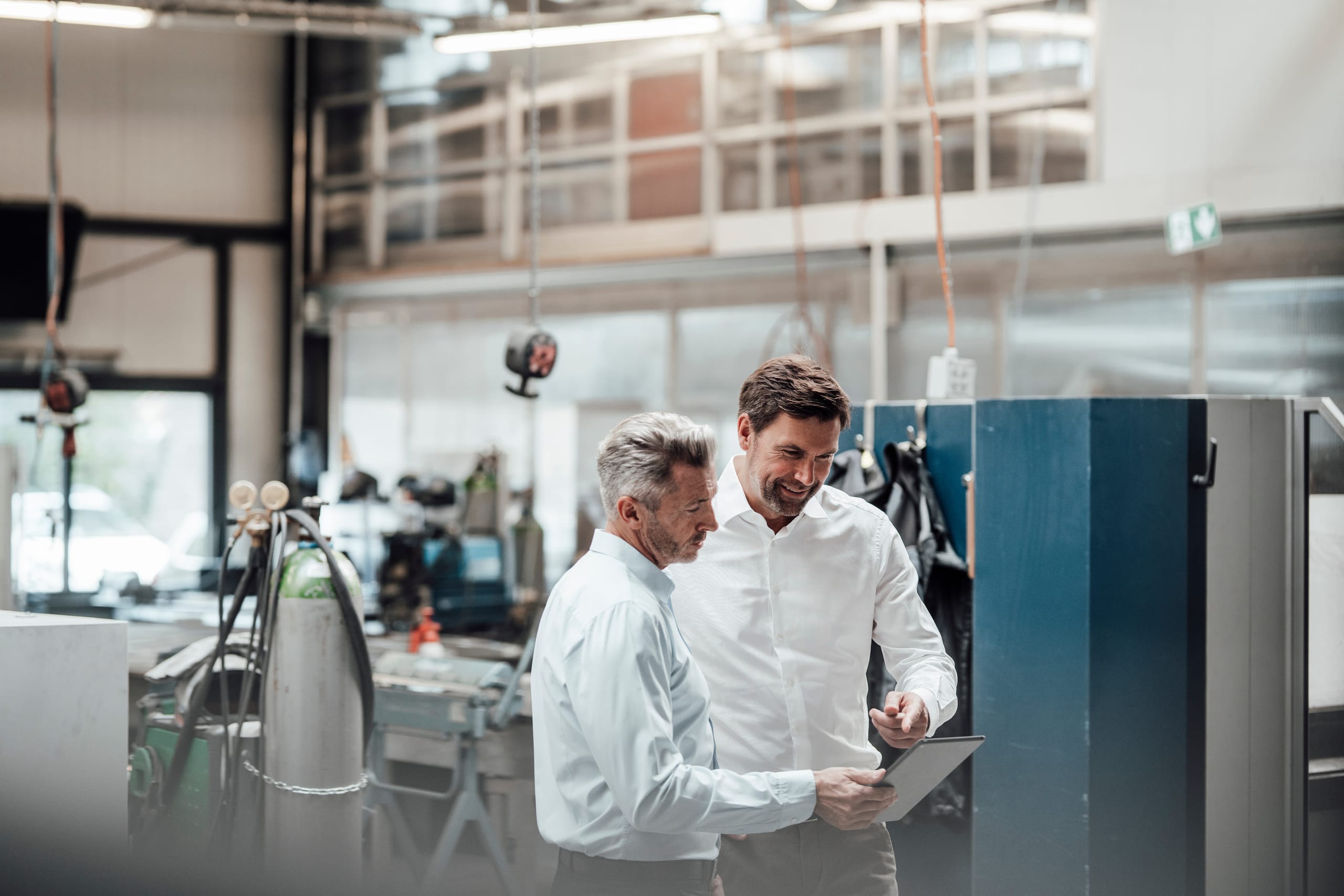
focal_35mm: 85
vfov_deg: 16.1
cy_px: 448
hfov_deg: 23.9
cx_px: 672
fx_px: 3174
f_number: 2.2
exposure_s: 1/320
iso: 320
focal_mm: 85
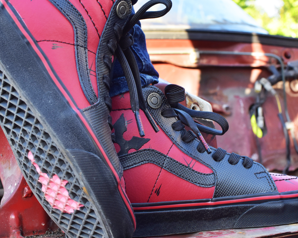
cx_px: 143
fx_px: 721
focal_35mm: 82
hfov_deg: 23.3
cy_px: 108
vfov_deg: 18.8
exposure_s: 1/100
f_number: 9
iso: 400
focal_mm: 35
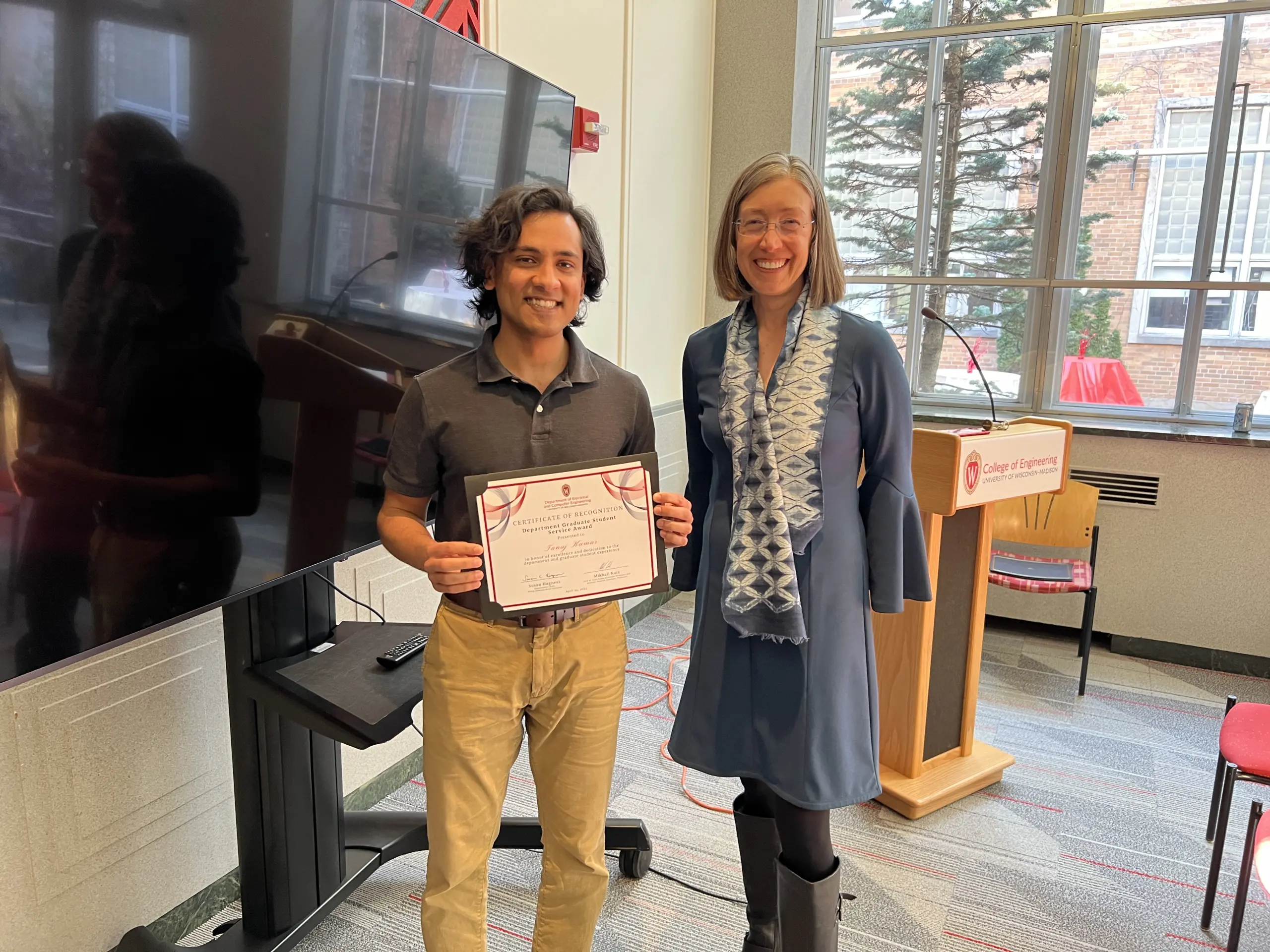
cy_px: 476
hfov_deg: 67.3
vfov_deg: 53.1
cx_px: 635
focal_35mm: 26
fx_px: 954
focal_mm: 5.7
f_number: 1.5
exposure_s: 1/60
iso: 125
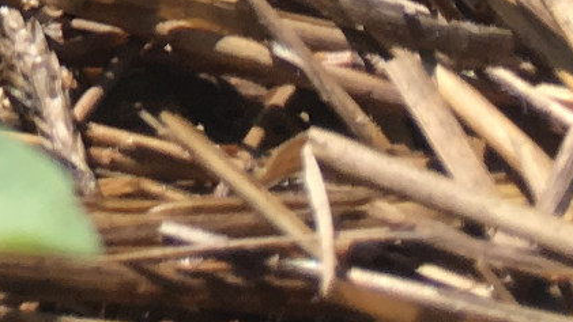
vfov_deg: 5.6
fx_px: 2918
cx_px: -460
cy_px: -852
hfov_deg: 10.5
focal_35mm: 192
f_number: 2.2
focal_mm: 4.15
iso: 25
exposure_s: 1/1451
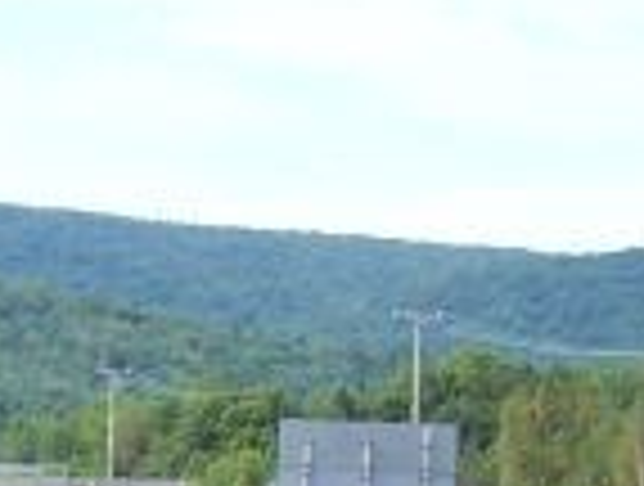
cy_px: 1035
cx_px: -266
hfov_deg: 9.1
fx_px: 3954
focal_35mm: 212
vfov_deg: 6.8
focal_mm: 6.3
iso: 80
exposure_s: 1/500
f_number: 2.8
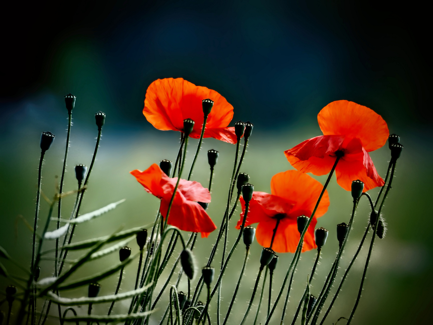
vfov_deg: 2.5
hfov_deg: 3.3
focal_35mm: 600
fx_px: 7505
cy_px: 162
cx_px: 216
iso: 400
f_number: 9
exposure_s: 1/800
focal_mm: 300
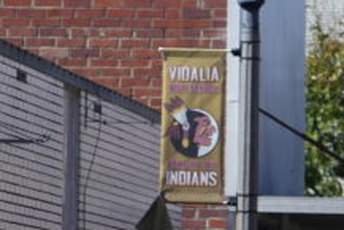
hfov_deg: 4.4
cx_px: 761
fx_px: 4427
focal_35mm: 463
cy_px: 356
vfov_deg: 3.0
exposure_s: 1/4000
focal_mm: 98
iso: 400
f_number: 4
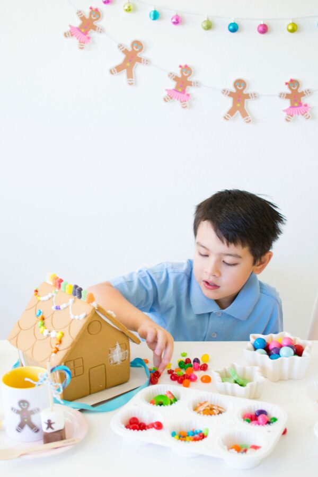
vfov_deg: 37.9
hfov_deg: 25.8
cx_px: 159
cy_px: 238
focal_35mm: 52
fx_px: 696
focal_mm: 35
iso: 200
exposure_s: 1/40
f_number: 3.2
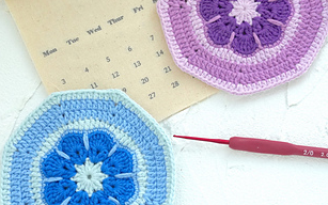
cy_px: 50
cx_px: 158
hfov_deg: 18.0
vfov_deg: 11.3
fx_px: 1037
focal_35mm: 116
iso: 3200
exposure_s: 1/500
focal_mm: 70
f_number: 7.1
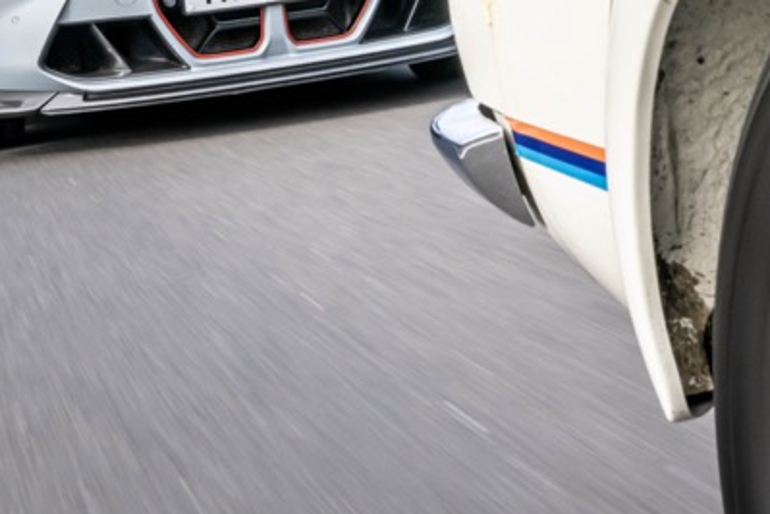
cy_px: -34
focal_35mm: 77
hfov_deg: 25.9
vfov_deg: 17.2
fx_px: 1647
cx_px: 616
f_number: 14
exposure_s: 1/80
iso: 320
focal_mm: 24
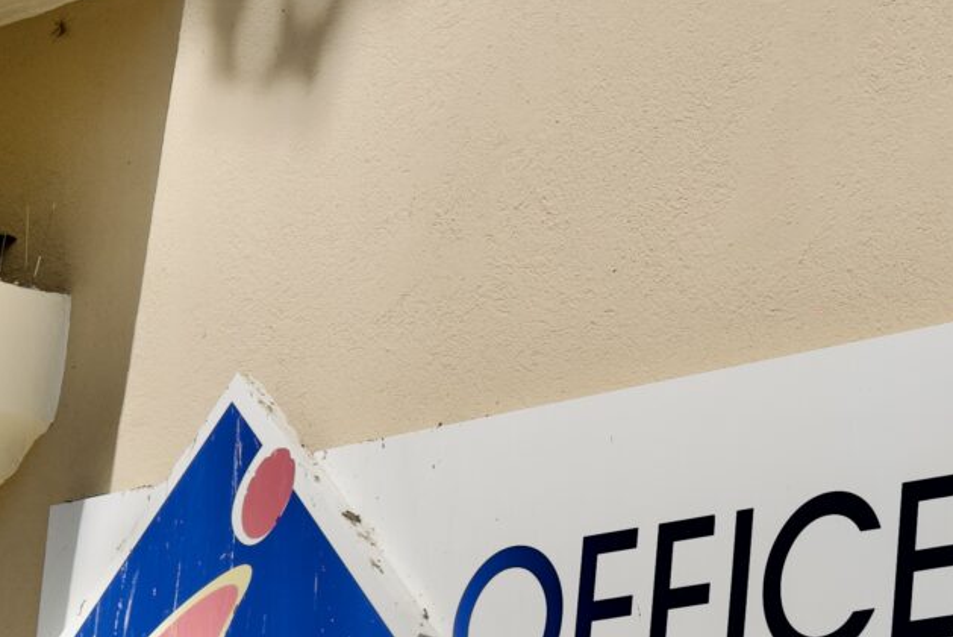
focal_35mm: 240
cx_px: 532
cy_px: 671
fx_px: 6356
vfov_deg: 5.7
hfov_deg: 8.6
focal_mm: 59
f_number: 8
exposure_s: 1/640
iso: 100
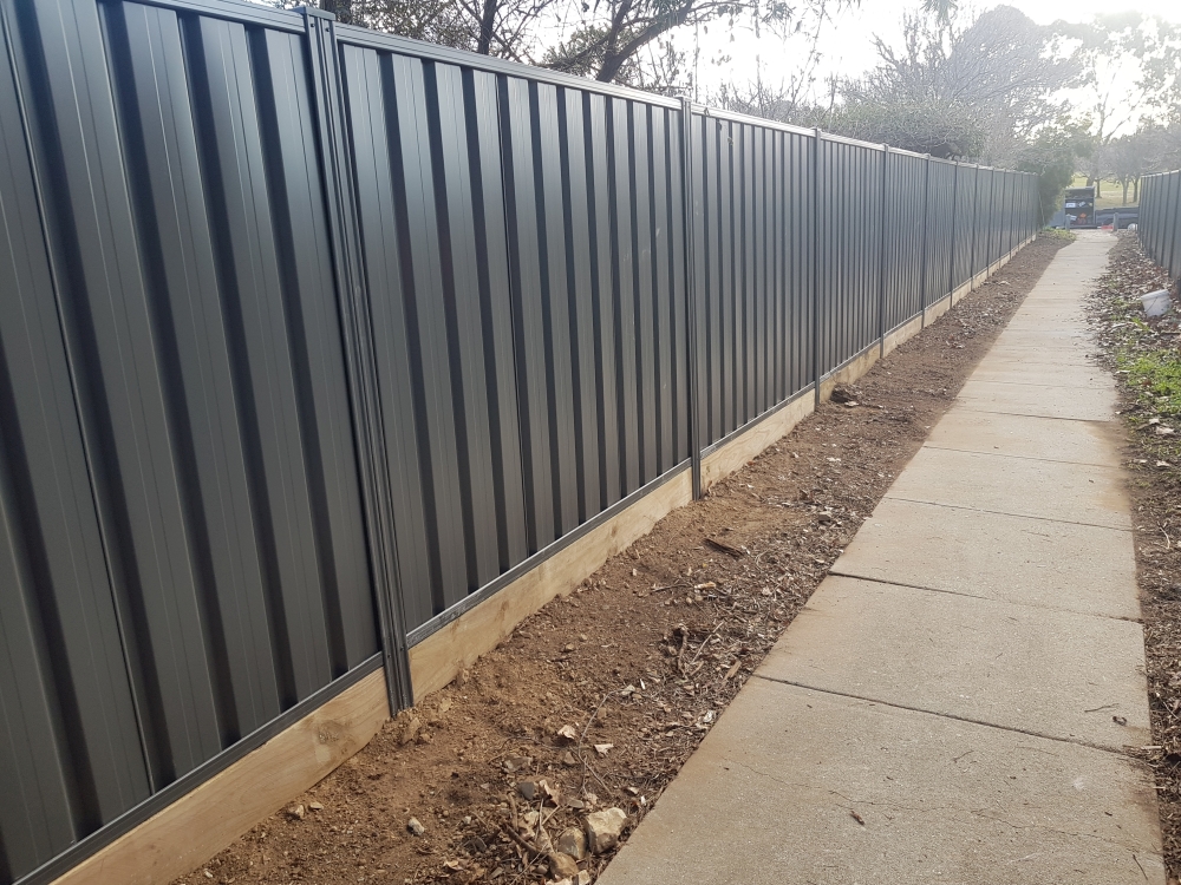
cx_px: 590
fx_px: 887
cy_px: 442
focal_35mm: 26
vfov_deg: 53.1
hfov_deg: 67.3
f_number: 1.7
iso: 40
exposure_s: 1/134
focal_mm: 4.2
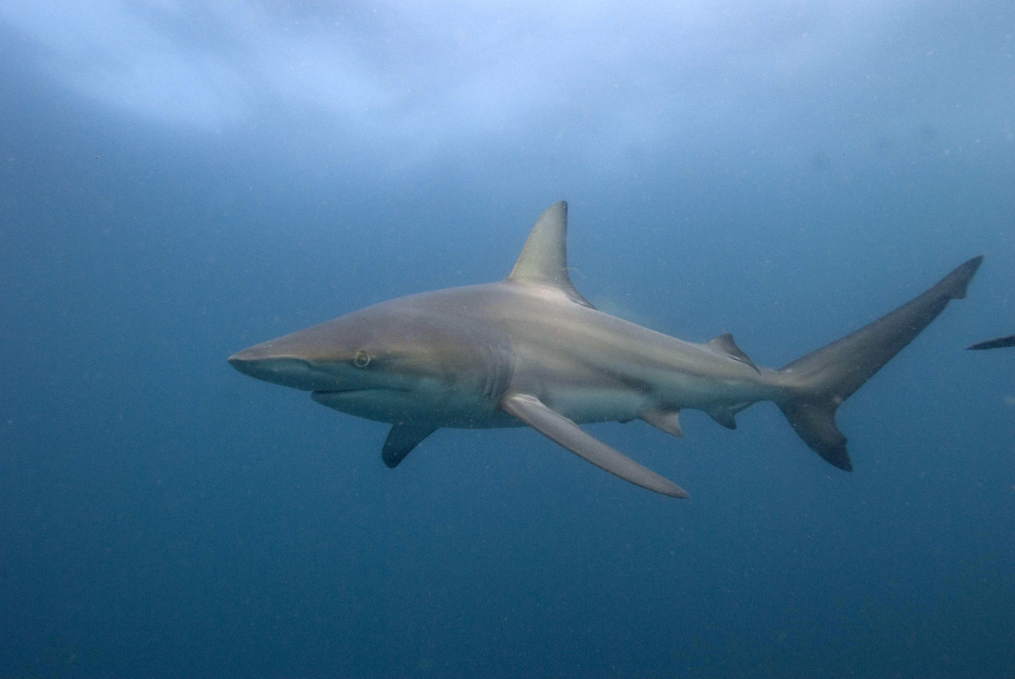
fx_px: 635
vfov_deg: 56.3
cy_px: 340
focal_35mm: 22
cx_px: 508
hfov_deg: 77.3
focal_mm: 15
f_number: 11
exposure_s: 1/160
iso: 400
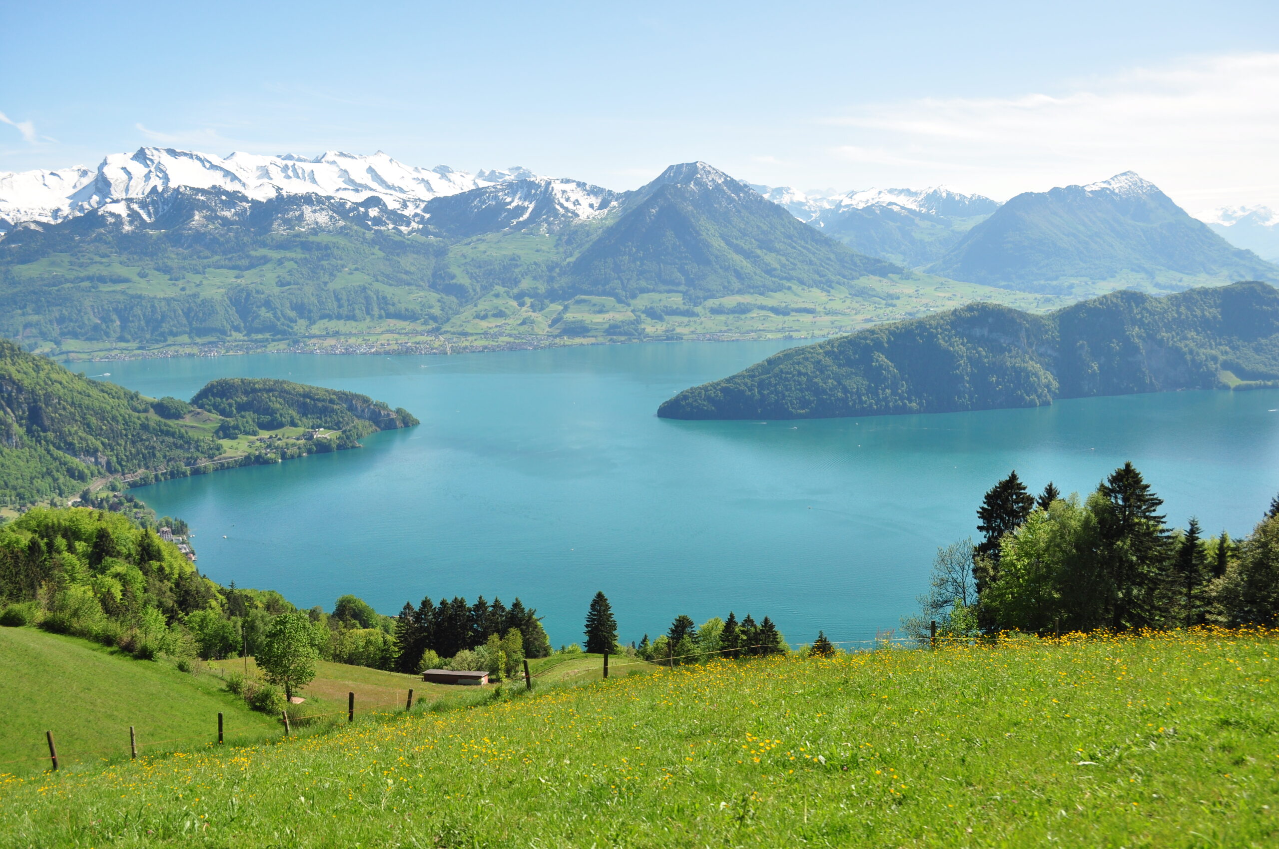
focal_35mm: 30
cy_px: 424
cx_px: 640
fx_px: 1064
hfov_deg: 62.0
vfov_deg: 43.5
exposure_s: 1/800
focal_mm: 20
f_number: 7.1
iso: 200
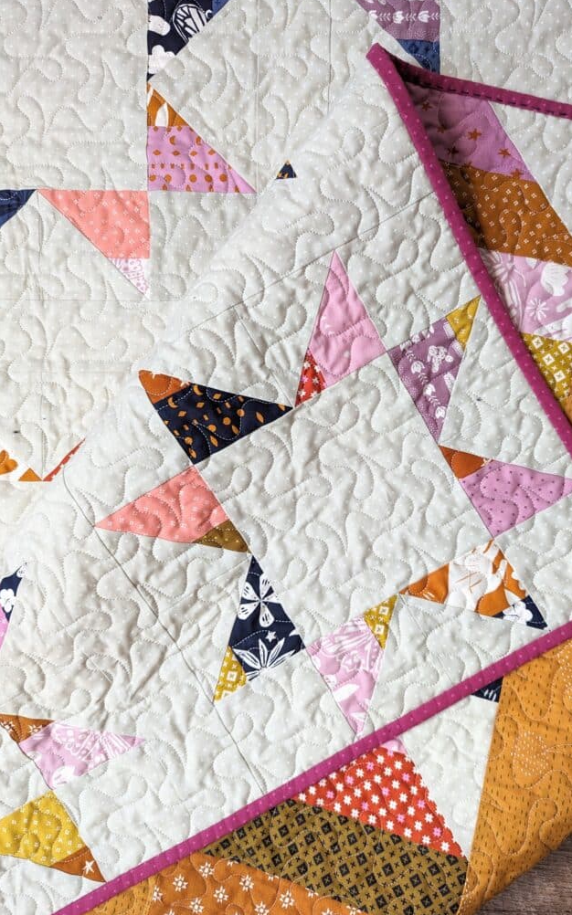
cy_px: 462
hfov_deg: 47.3
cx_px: 349
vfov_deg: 70.4
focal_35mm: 26
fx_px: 649
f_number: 1.85
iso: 133
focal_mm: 6.81
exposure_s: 1/90
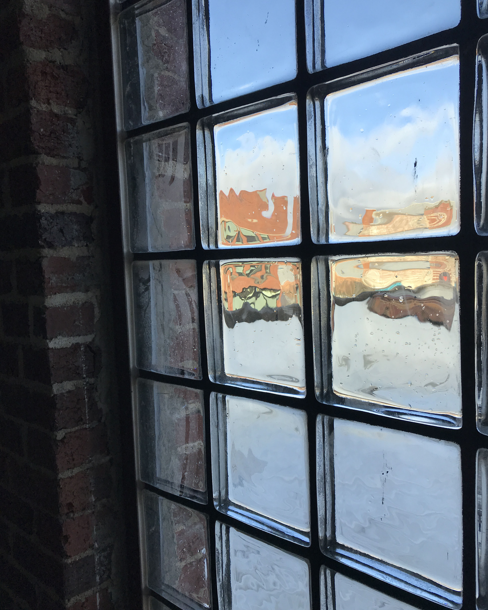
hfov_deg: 48.5
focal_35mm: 30
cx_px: 250
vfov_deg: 58.8
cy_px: 310
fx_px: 542
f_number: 1.8
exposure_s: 1/684
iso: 20
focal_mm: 3.99
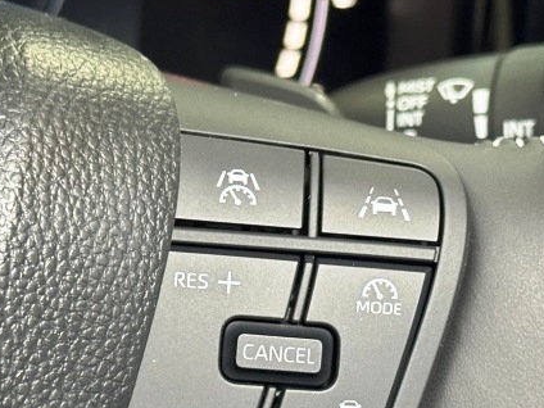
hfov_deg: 17.0
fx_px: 1823
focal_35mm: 116
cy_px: 296
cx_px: 310
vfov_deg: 12.7
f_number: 1.78
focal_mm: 6.86
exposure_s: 1/40
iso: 400
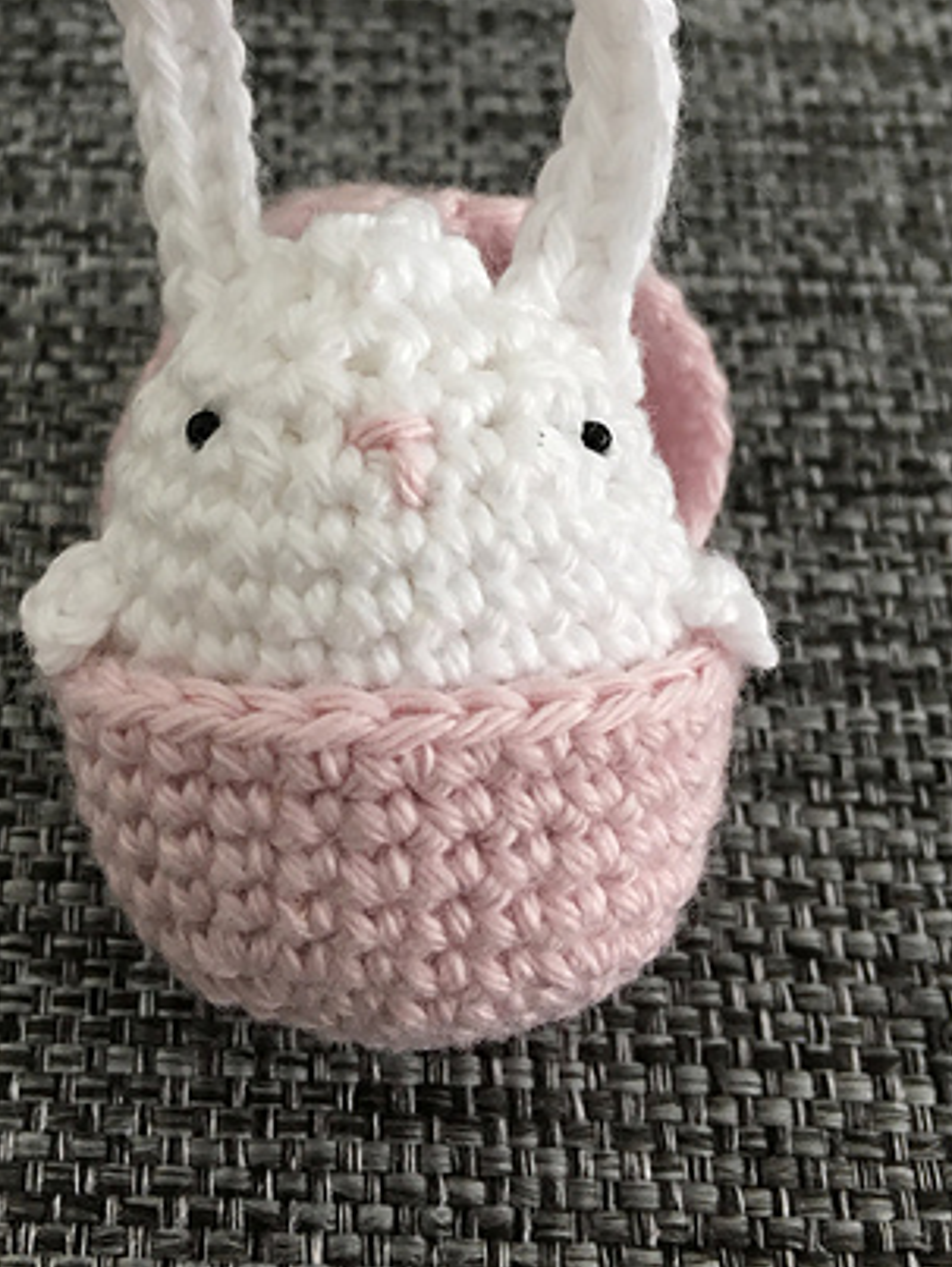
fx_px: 1684
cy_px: 418
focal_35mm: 46
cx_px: 368
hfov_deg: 31.5
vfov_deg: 40.7
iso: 100
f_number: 2.2
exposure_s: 1/33
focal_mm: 4.15
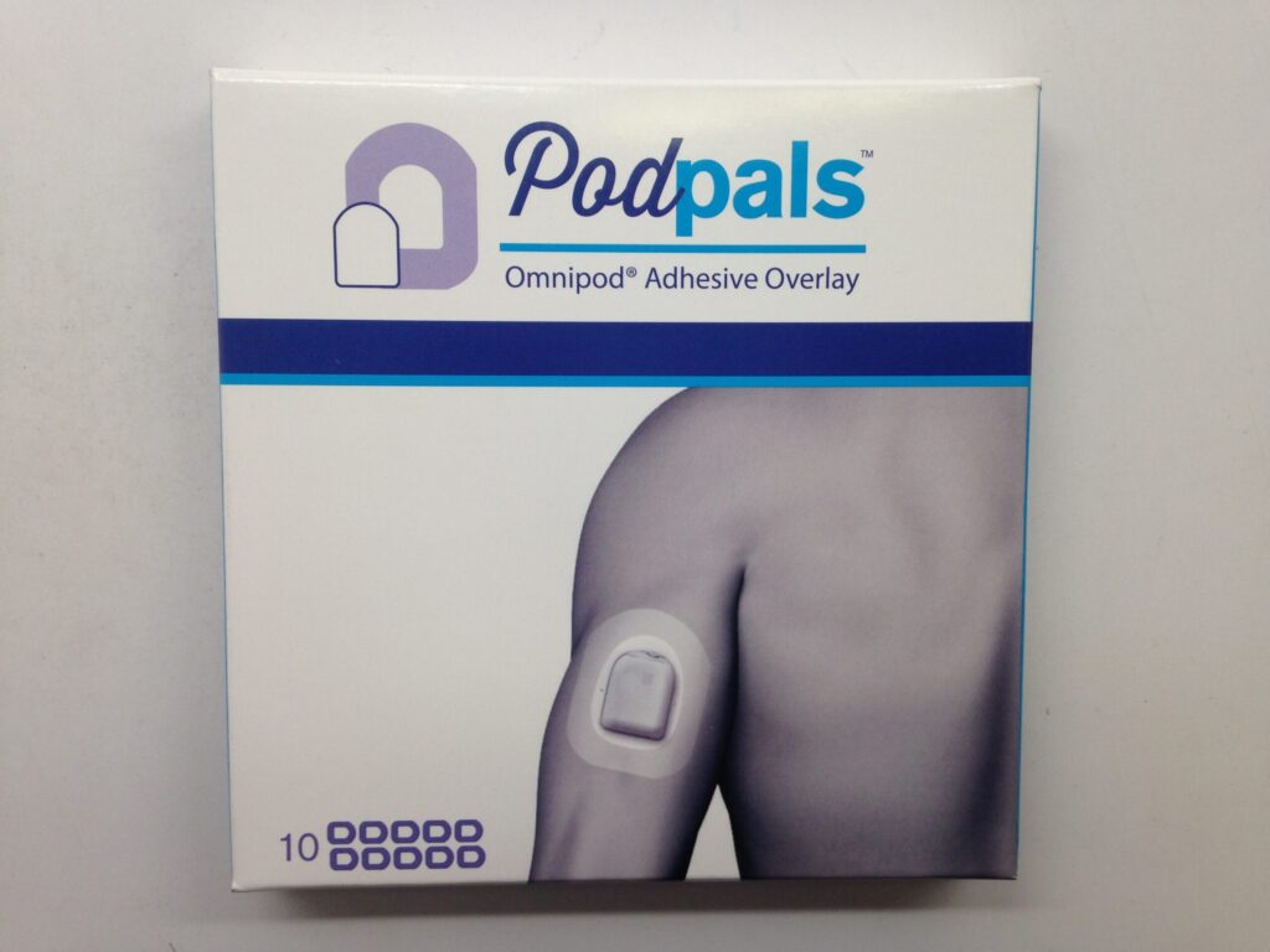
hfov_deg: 55.4
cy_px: 476
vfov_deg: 42.9
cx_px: 635
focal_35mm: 33
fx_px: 1211
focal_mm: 4.12
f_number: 2.4
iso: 50
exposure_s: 1/40
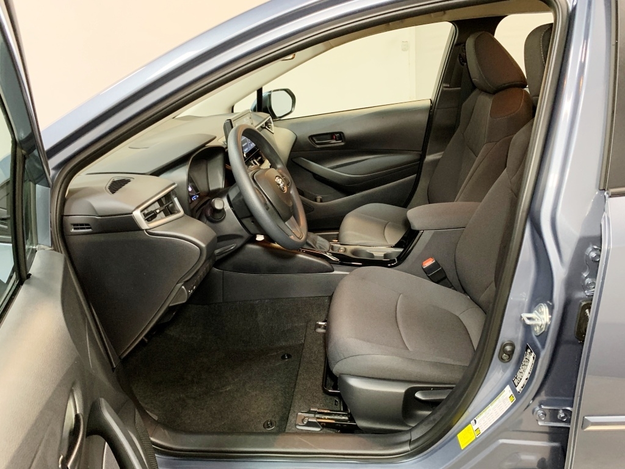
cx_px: 312
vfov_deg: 53.1
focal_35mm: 26
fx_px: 469
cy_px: 234
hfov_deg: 67.3
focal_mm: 4.25
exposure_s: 1/30
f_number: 1.8
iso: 500
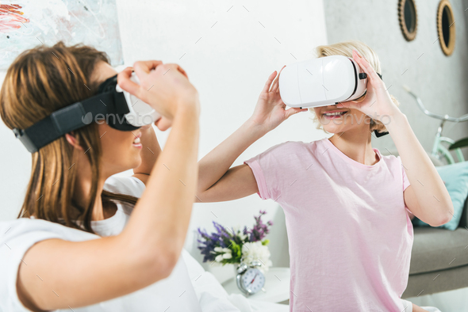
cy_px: 156
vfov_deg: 31.9
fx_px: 546
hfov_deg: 46.4
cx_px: 234
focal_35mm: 42
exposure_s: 1/200
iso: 160
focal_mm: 42
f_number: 3.5
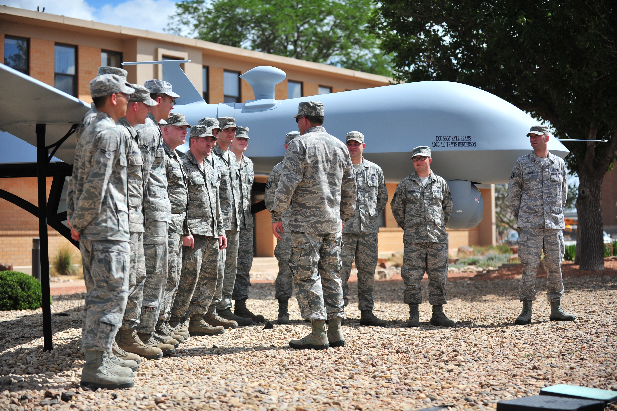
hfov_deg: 28.9
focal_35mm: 70
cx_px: 308
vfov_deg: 19.4
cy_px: 206
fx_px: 1199
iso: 400
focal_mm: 70
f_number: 2.8
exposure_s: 1/8000
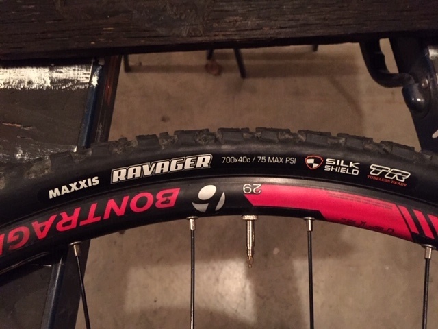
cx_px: 219
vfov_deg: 48.2
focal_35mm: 29
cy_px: 164
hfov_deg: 61.7
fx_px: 367
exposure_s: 1/15
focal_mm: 4.15
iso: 800
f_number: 2.2
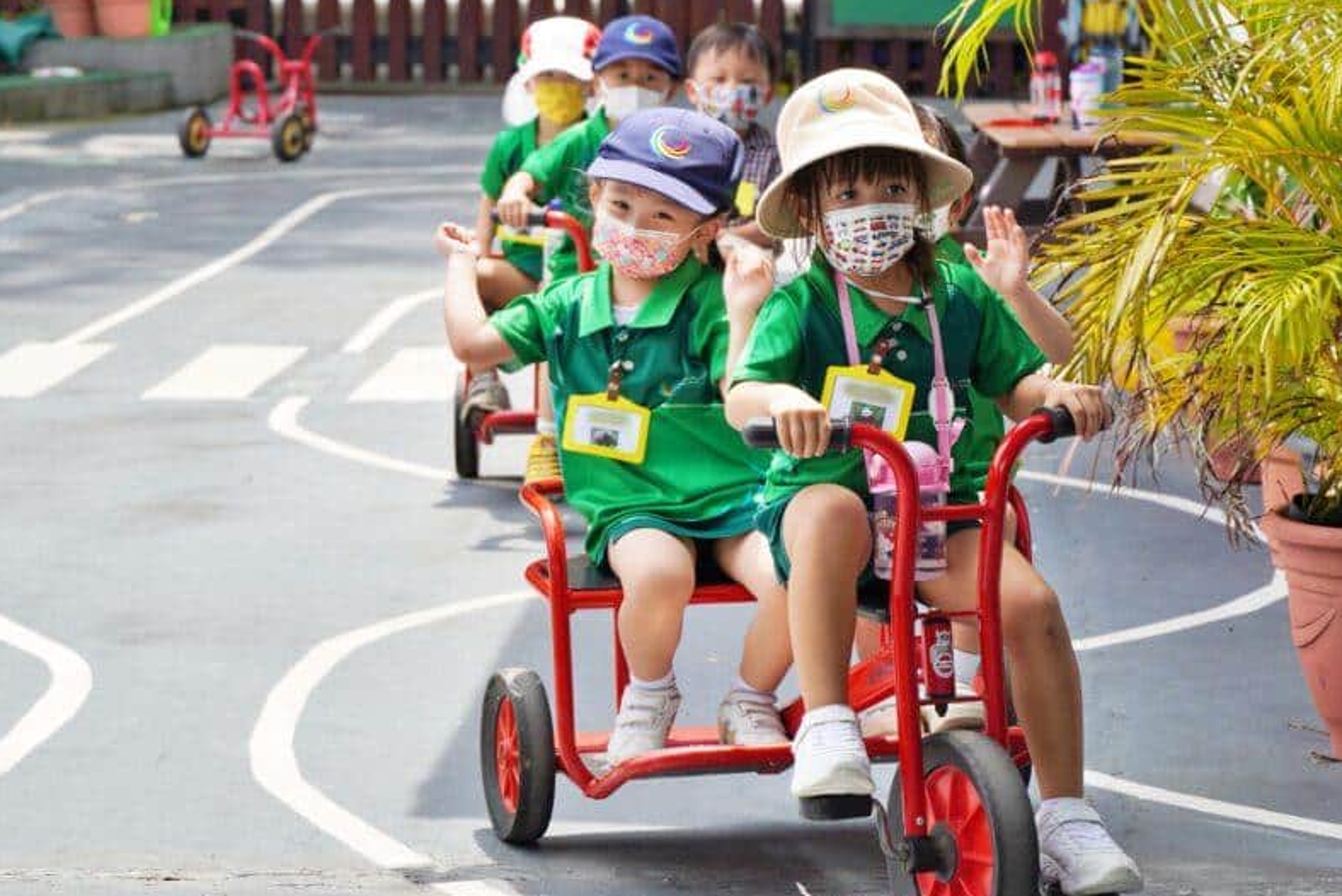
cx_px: 707
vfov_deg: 12.1
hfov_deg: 18.1
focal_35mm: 113
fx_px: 4214
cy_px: 506
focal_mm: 66
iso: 100
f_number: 5.6
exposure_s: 1/200
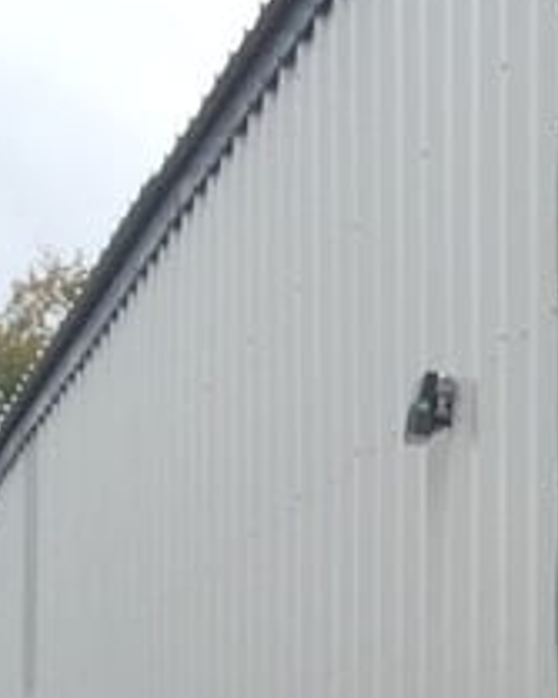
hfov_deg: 8.4
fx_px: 3450
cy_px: 907
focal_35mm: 167
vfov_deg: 11.3
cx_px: 1397
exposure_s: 1/135
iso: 50
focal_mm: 4.28
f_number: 2.4
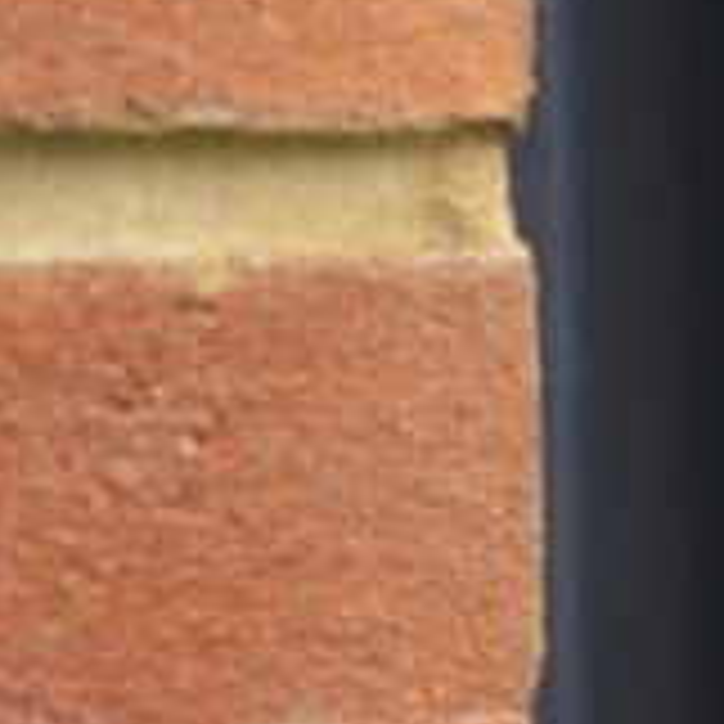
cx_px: 1853
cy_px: 605
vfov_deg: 9.2
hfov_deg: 8.3
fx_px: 4472
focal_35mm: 189
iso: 250
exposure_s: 1/50
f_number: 4
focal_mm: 35
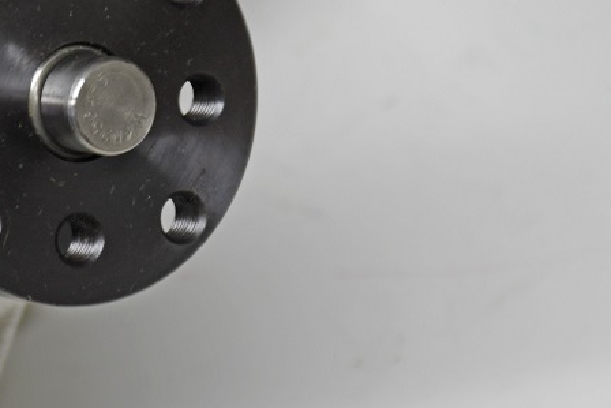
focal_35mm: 562
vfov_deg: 2.4
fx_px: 9541
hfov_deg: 3.7
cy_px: 106
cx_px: 70
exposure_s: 1/6
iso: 100
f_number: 5.6
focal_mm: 140
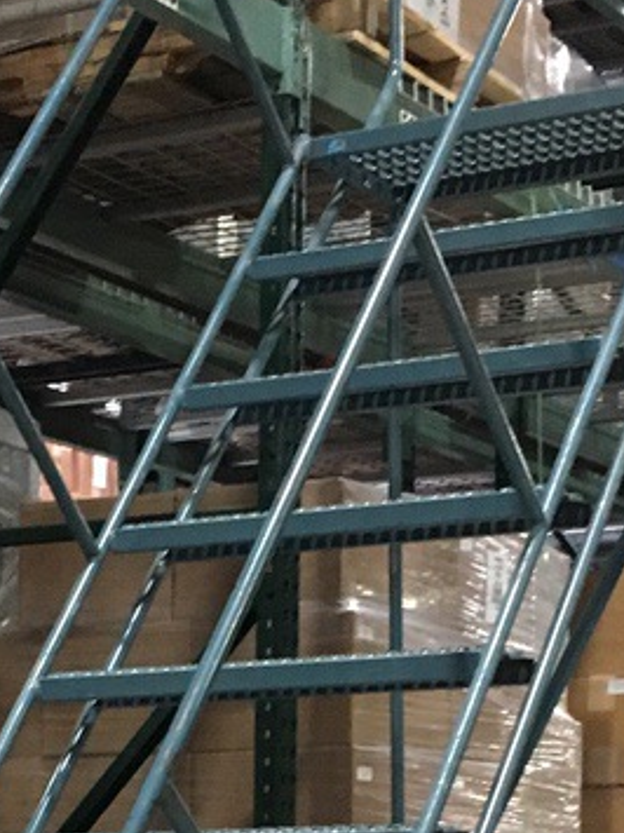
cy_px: 1116
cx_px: 251
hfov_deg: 13.6
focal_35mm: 109
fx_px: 2621
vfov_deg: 16.9
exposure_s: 1/17
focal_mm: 4.15
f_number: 2.2
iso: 200
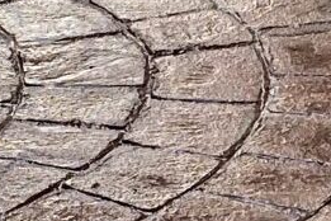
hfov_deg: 9.5
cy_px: -390
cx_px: 696
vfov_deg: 6.4
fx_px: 1830
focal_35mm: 199
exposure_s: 1/359
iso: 32
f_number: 1.8
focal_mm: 4.25
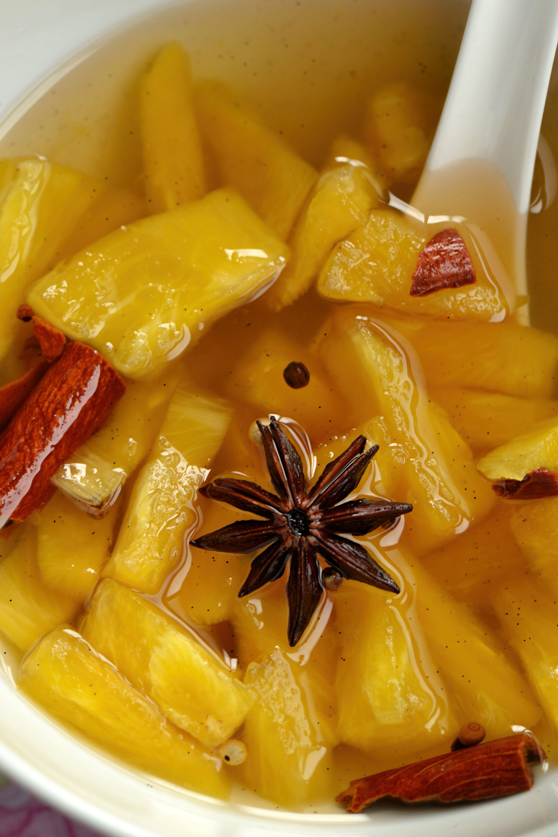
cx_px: 279
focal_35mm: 158
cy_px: 418
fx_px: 3662
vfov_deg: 13.0
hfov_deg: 8.7
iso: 200
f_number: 5.6
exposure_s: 1/125
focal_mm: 105
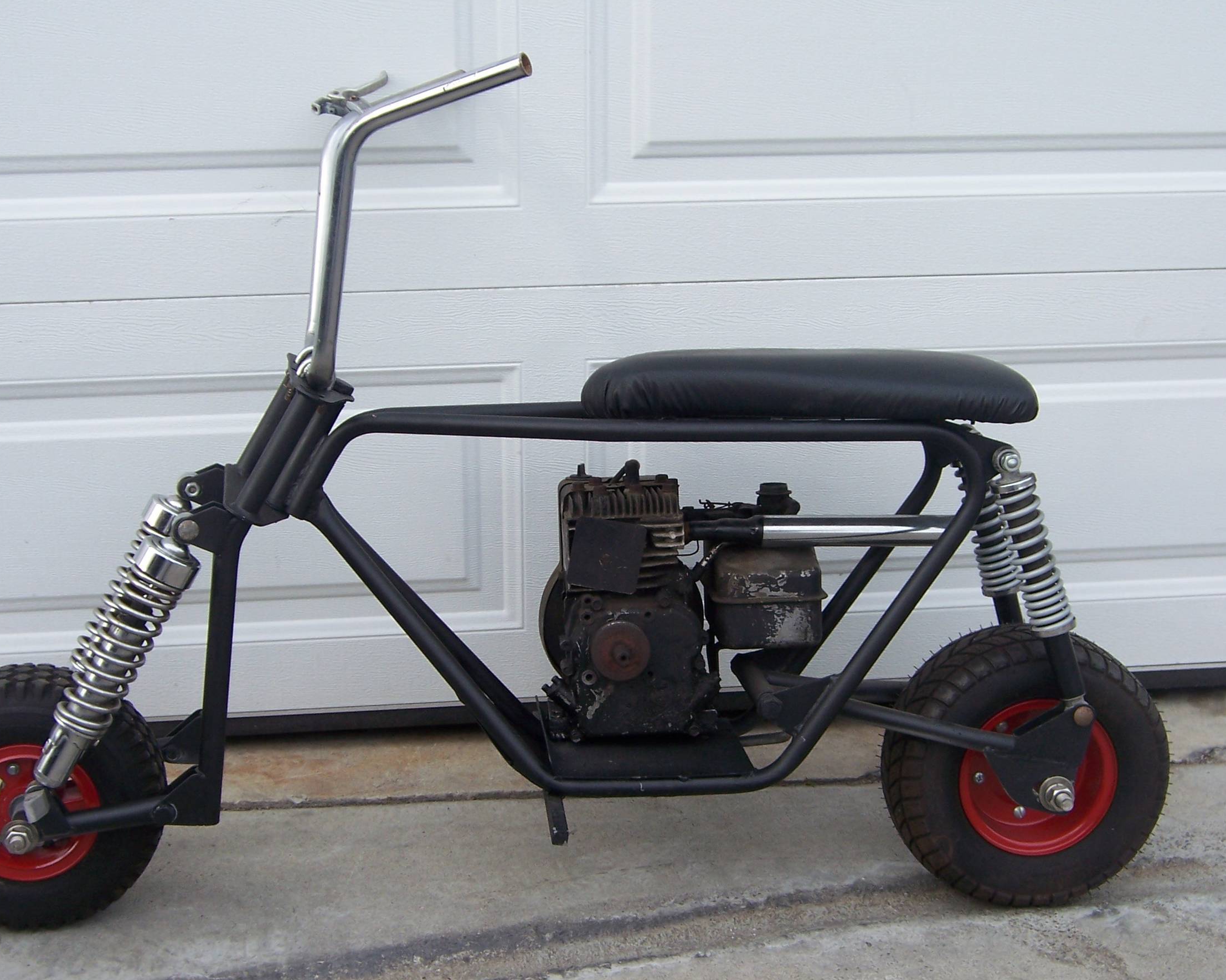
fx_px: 1959
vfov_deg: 28.1
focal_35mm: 54
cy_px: 508
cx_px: 542
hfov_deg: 34.7
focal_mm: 8.2
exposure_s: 1/180
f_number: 4
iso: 80
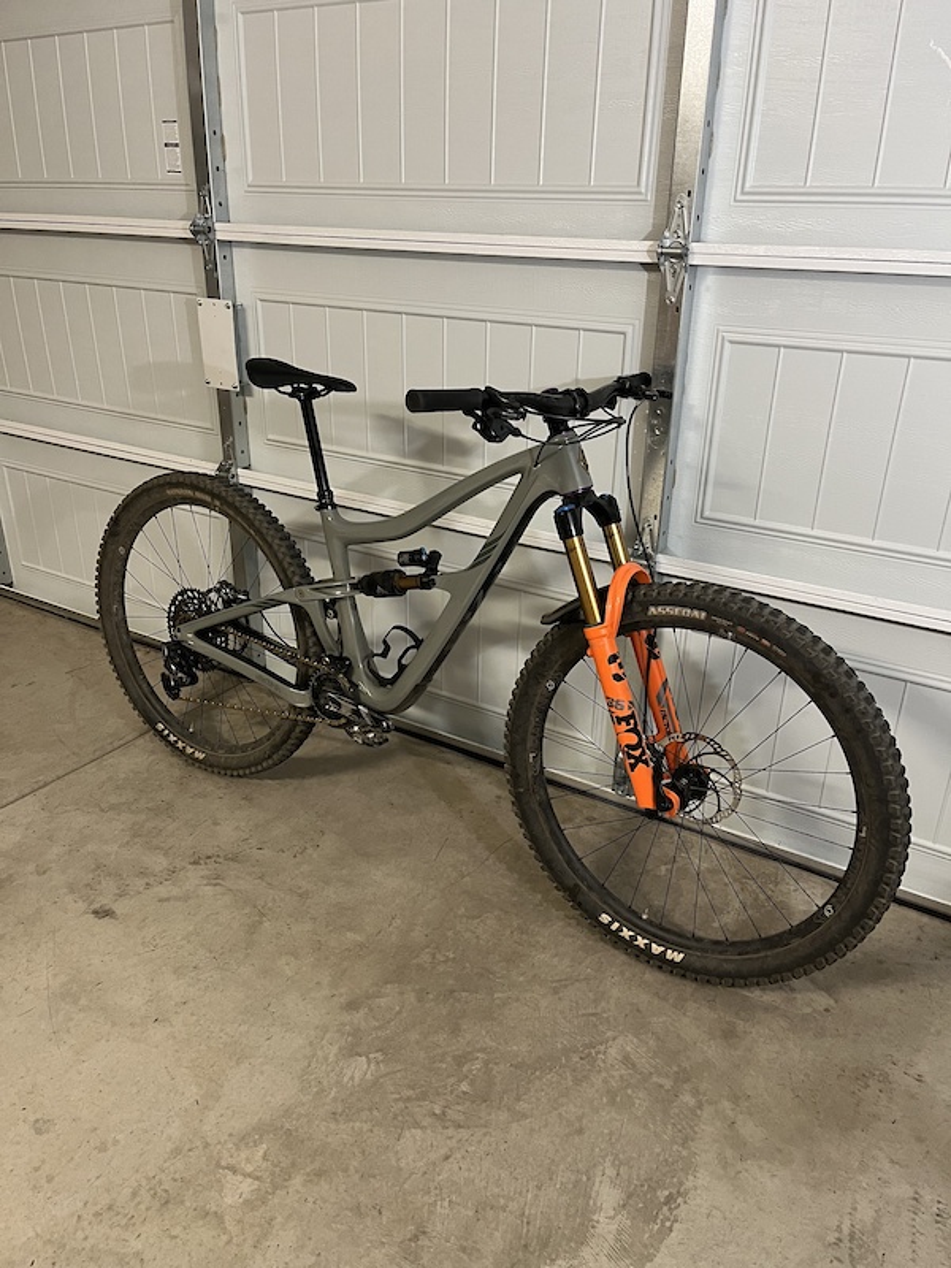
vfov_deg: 67.3
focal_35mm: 26
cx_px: 476
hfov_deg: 53.1
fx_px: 952
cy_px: 634
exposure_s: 1/60
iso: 500
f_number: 1.6
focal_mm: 5.1
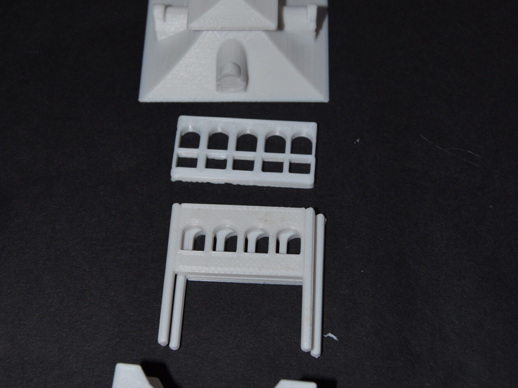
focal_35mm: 61
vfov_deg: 24.0
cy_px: 194
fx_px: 913
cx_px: 243
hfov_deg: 31.7
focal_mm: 26
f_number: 5.6
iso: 200
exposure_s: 1/125
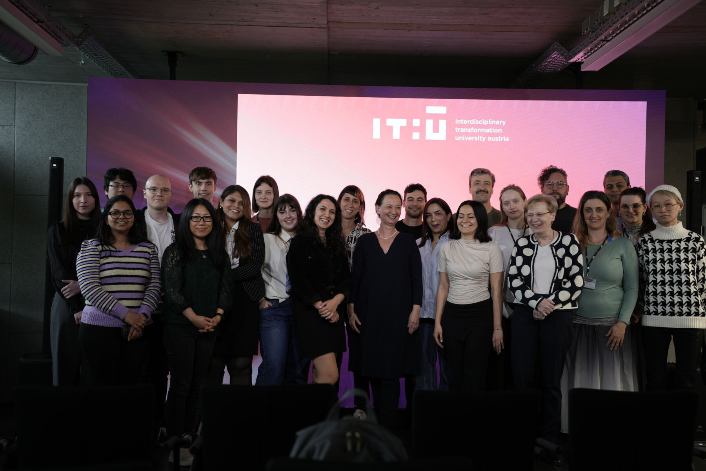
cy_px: 236
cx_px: 353
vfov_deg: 29.9
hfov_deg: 43.6
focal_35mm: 45
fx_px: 882
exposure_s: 1/50
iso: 400
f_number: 2.8
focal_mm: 45
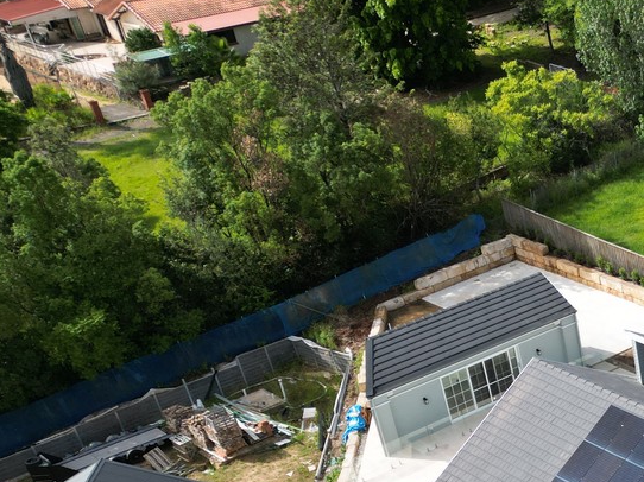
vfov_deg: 22.0
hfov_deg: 26.9
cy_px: 567
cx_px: 810
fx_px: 1153
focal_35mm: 62
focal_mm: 6.72
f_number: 1.7
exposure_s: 1/3000
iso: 150
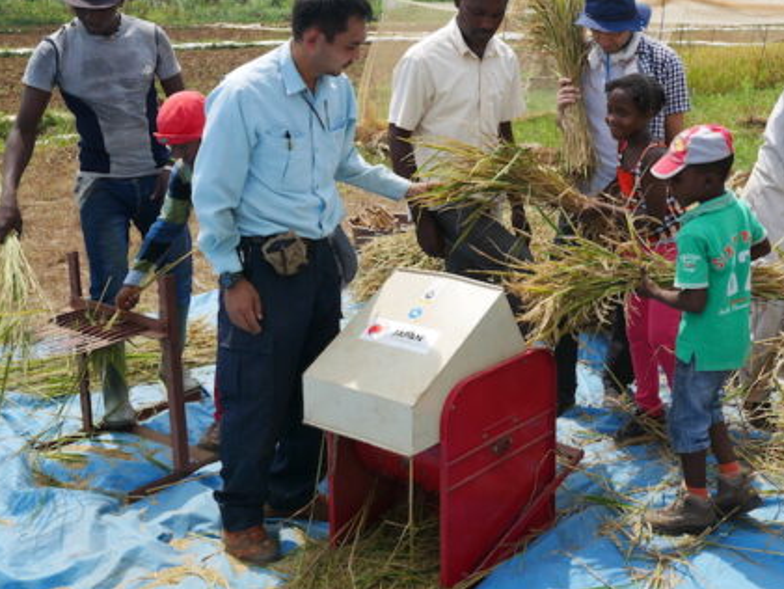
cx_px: 575
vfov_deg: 30.6
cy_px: 191
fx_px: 1065
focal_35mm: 47
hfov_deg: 39.5
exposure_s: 1/800
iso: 200
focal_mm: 15
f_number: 5
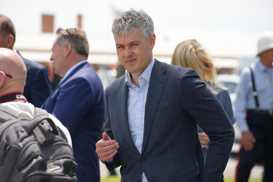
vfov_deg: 9.1
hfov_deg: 13.7
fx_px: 1137
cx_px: 136
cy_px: 91
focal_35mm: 150
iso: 100
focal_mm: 150
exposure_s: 1/500
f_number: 4.5
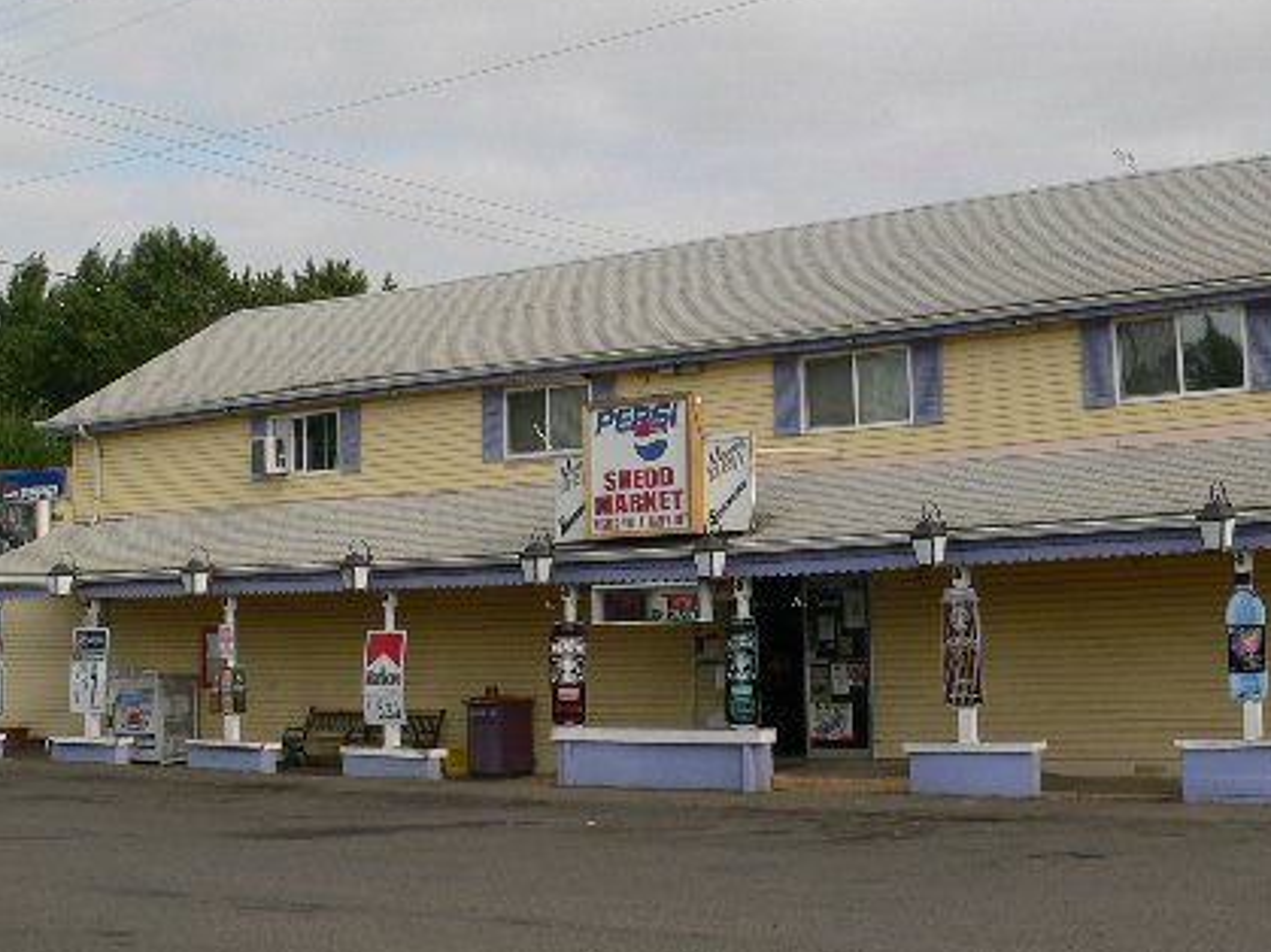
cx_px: 822
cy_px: 391
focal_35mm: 55
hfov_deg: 34.7
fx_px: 2019
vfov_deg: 26.5
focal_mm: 6
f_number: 4.6
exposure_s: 1/500
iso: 80
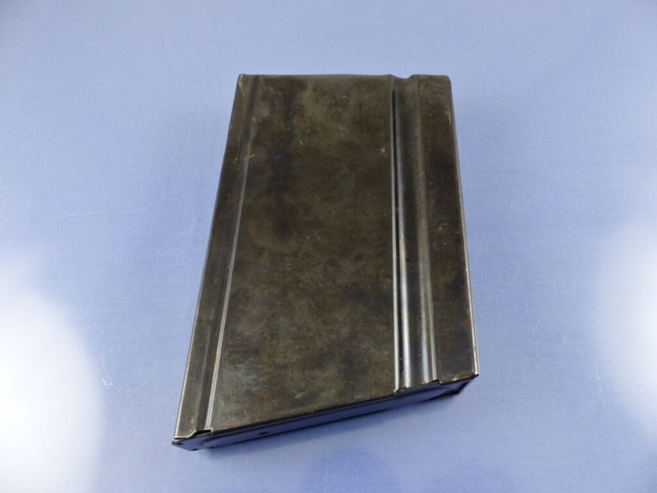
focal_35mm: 25
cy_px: 246
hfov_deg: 69.4
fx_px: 474
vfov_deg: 54.9
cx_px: 328
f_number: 2.8
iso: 200
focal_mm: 4.5
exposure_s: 1/60
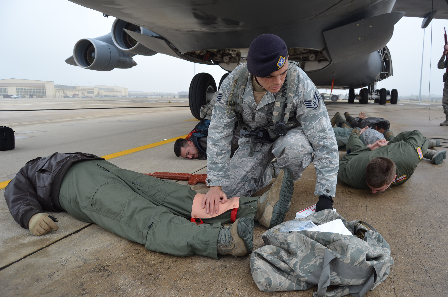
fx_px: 335
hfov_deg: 67.5
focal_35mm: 27
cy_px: 148
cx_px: 224
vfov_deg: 47.7
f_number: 6.3
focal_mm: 18
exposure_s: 1/160
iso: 200
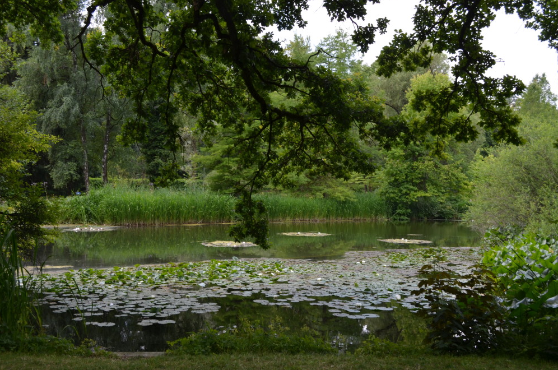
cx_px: 272
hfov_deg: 52.0
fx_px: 572
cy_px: 186
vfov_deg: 35.8
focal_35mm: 37
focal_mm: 24
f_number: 6.3
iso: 200
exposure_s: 1/160
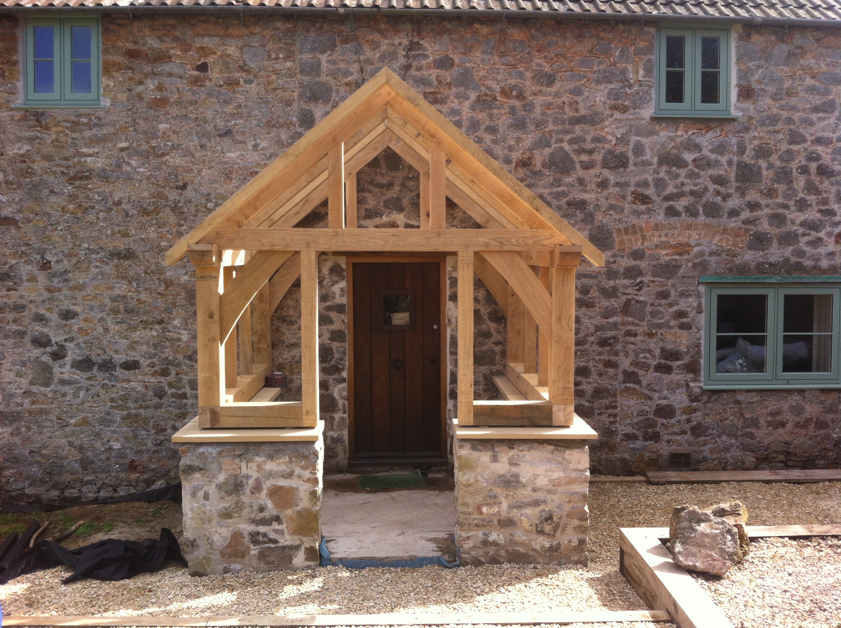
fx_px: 849
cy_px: 314
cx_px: 420
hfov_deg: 52.7
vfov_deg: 40.6
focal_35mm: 35
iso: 80
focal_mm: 3.85
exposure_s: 1/503
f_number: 2.8
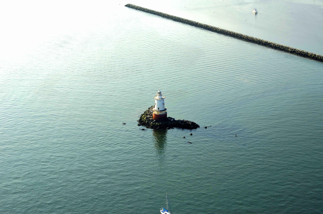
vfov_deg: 20.1
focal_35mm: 68
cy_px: 107
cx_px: 162
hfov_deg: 29.9
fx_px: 605
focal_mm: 45
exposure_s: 1/1000
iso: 400
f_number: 6.3
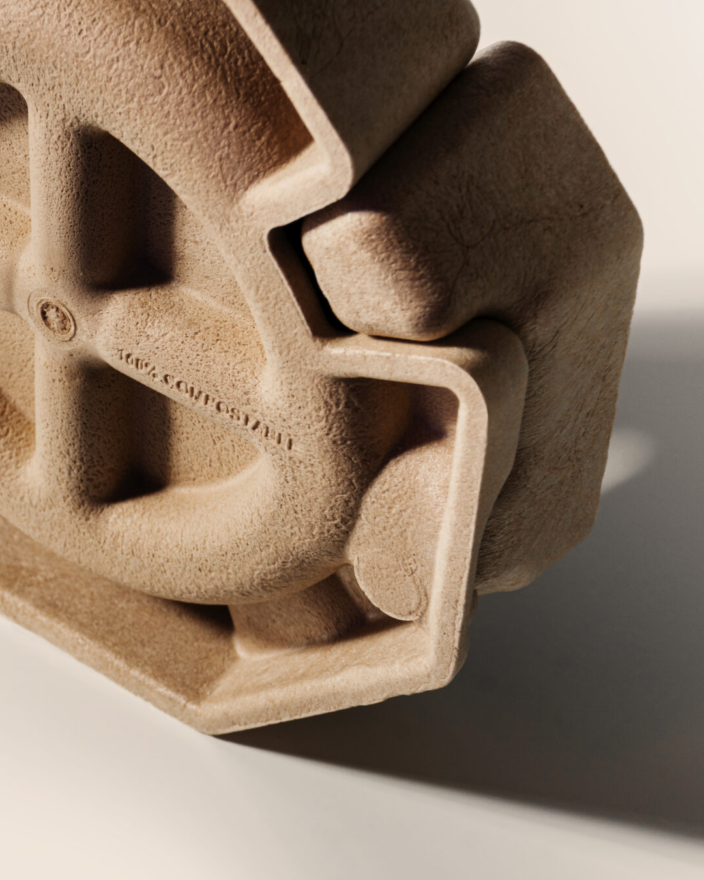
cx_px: 70
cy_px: 445
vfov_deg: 20.4
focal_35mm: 94
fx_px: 2447
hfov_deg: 16.2
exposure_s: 1/160
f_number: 13
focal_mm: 44
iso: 100
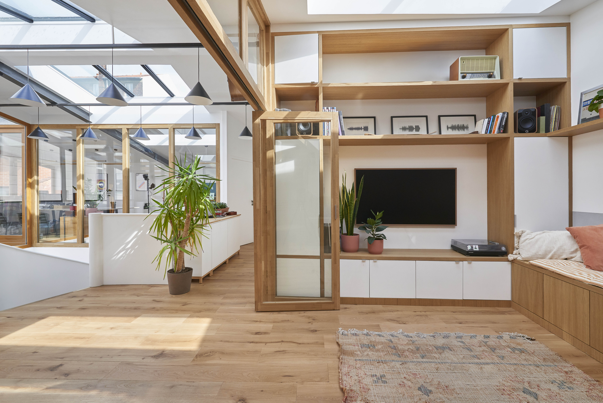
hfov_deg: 100.4
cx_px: 302
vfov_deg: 77.4
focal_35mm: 15
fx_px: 251
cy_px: 202
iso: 400
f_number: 13
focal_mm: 15
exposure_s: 1/80
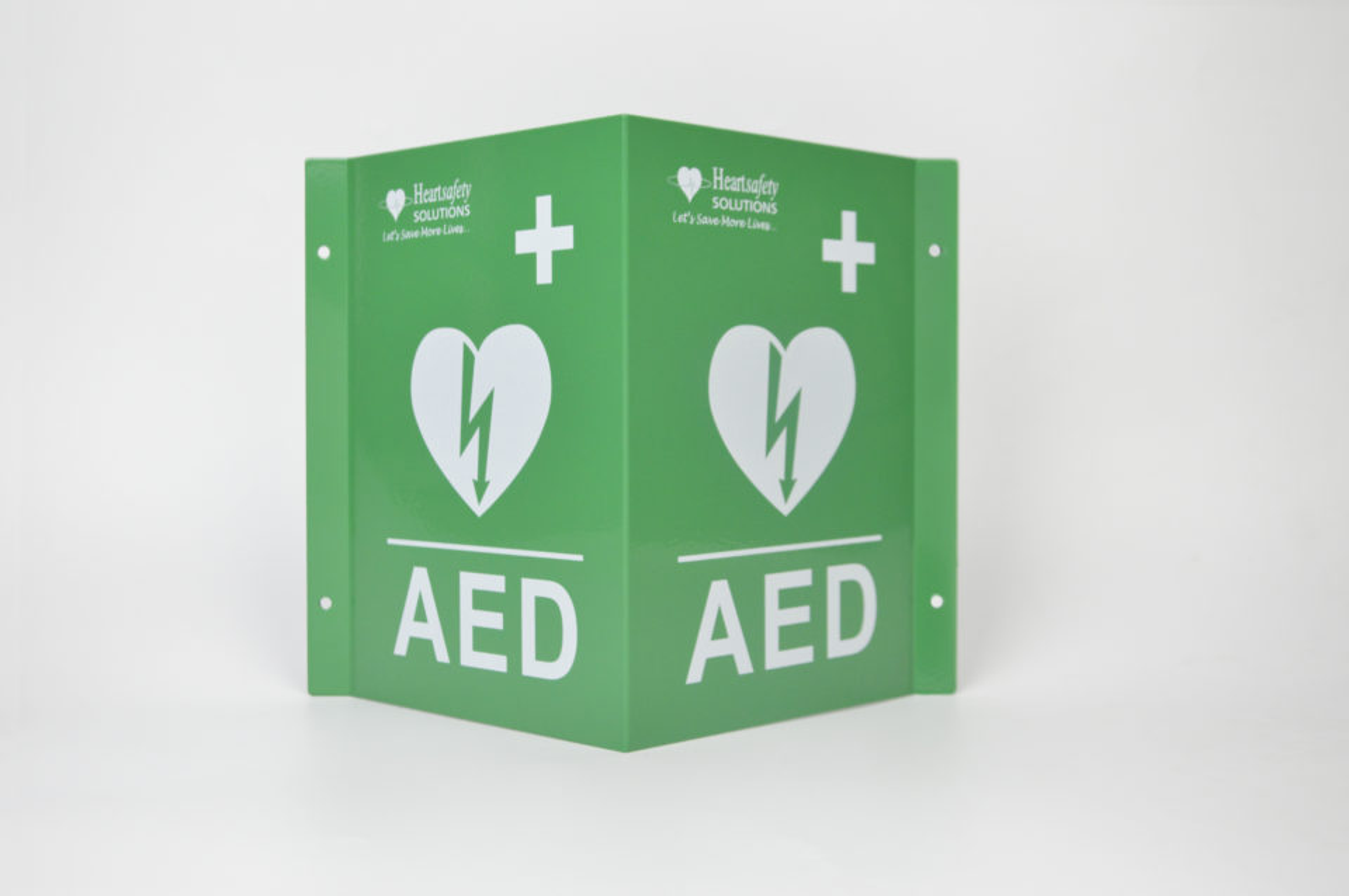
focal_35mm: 48
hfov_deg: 41.2
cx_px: 674
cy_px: 448
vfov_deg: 28.0
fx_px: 1797
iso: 1600
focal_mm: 32
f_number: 5.6
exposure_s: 1/80
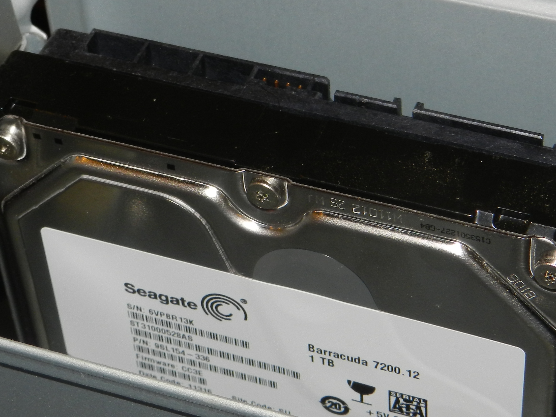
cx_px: 302
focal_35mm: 107
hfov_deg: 18.4
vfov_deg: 13.8
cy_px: 150
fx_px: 1719
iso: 200
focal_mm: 10.7
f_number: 4.6
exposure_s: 1/30
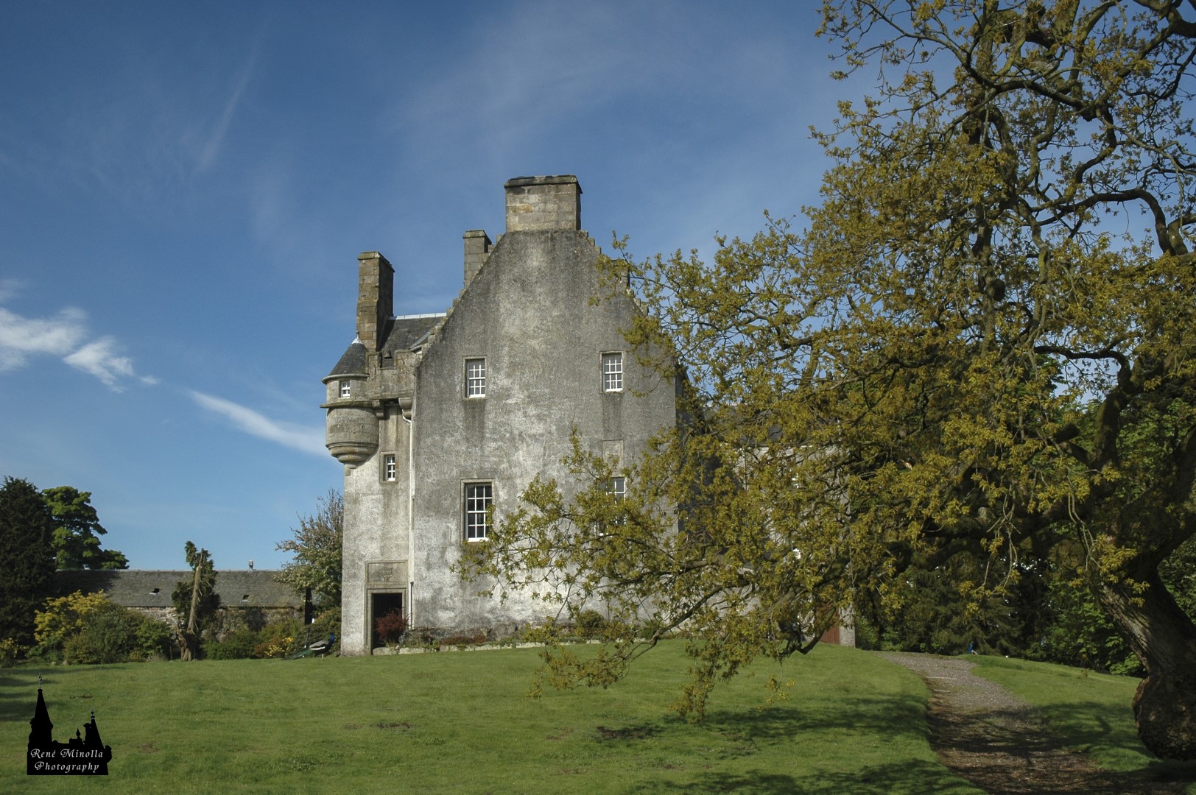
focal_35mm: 40
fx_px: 1344
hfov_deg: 48.0
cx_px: 598
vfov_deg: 33.0
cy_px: 398
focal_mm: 27
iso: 200
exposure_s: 1/200
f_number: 7.1
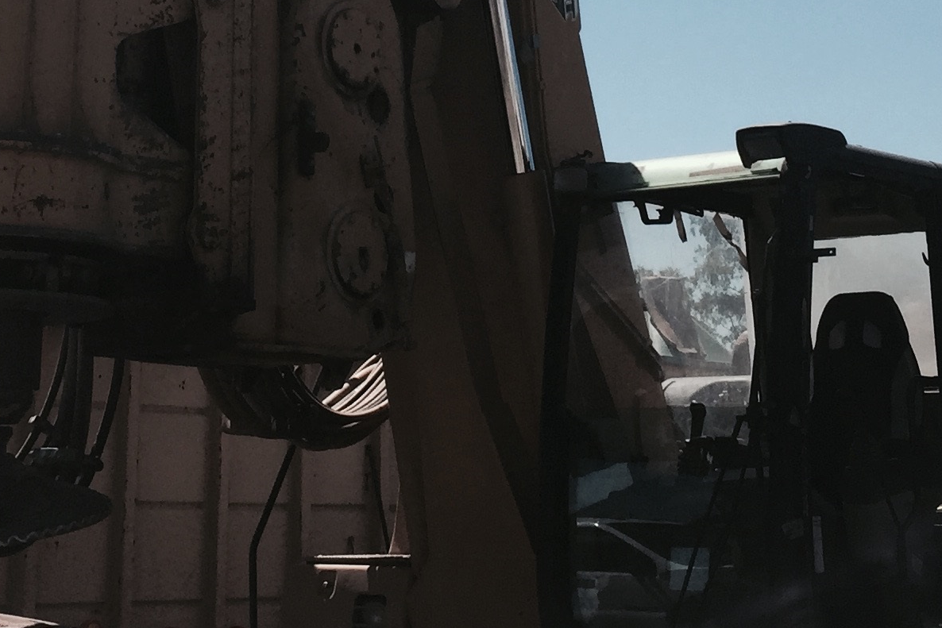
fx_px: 2172
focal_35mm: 83
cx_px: 325
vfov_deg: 15.6
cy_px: -193
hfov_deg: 24.4
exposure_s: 1/2825
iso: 32
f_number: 2.2
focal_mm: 4.15
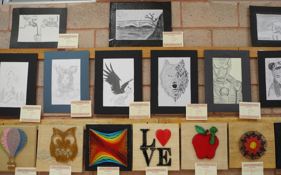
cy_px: 90
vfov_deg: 37.3
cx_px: 140
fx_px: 260
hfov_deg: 56.7
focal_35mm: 34
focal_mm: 6.8
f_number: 2.8
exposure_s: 1/30
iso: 180
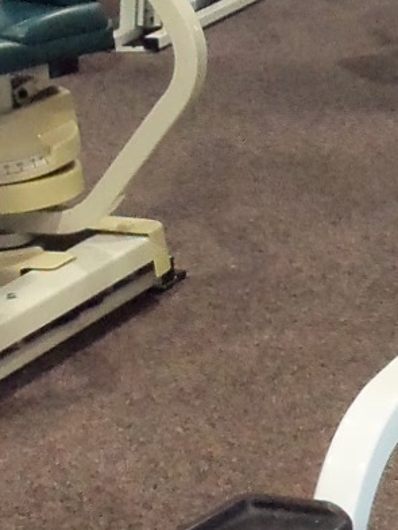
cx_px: 668
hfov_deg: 9.4
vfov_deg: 13.0
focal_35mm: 151
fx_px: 2314
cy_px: 38
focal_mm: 5.2
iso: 200
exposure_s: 1/30
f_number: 3.4
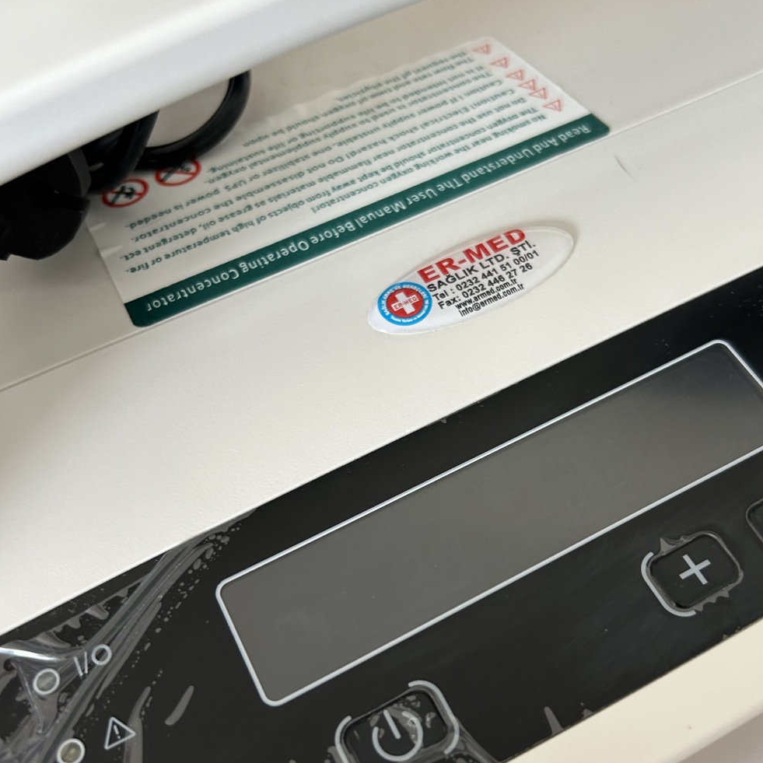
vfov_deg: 45.9
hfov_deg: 45.9
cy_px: 444
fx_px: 898
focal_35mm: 36
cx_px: 440
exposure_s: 1/78
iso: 125
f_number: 1.5
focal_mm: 5.7
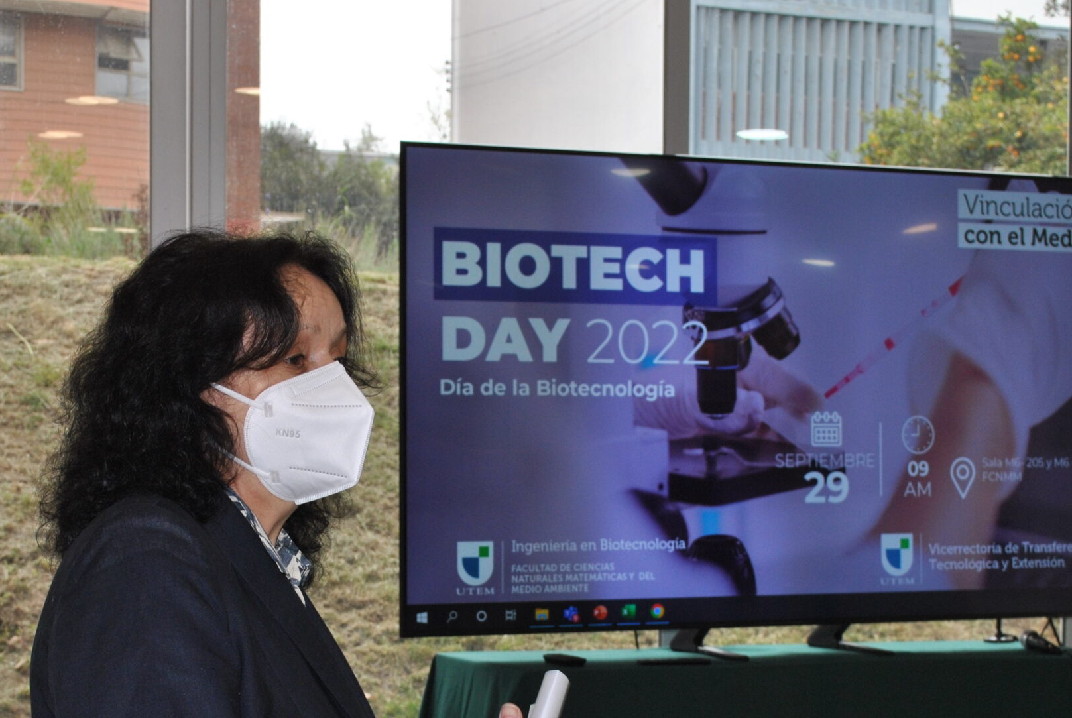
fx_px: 2266
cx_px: 407
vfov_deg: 17.9
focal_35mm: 76
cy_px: 560
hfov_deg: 26.5
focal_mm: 32
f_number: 4.8
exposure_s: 1/60
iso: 200
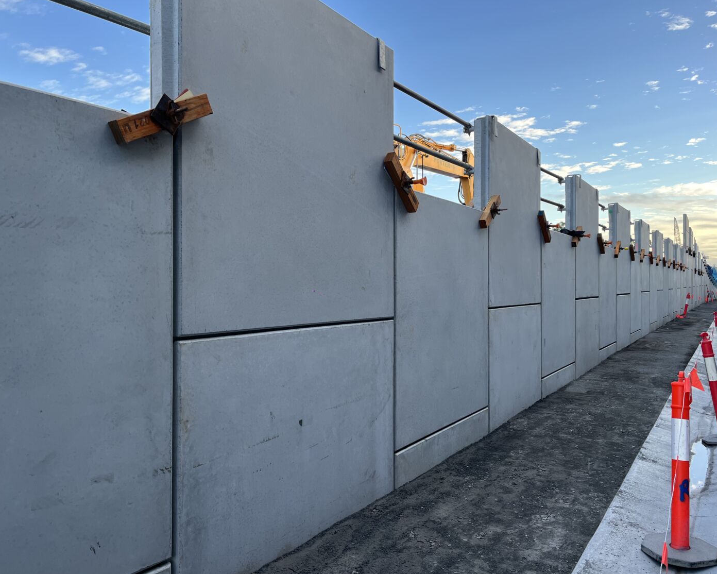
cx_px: 367
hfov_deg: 62.2
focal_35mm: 28
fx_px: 594
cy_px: 284
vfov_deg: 51.5
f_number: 1.6
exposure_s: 1/264
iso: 40
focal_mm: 5.1
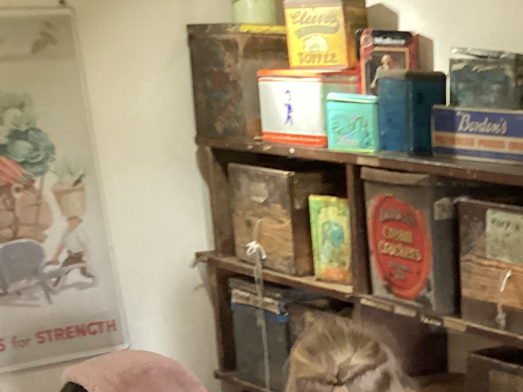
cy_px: 486
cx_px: 578
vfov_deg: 17.9
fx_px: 1179
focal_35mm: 78
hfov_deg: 23.5
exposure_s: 1/50
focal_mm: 3.3
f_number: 2.4
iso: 400
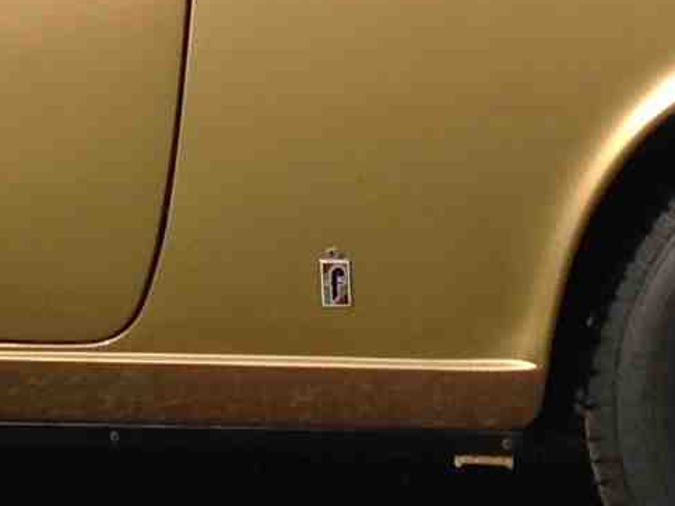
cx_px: -25
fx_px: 4347
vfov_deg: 6.7
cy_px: 105
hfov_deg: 8.8
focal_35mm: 223
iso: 50
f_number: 2.4
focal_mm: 4.12
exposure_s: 1/1232
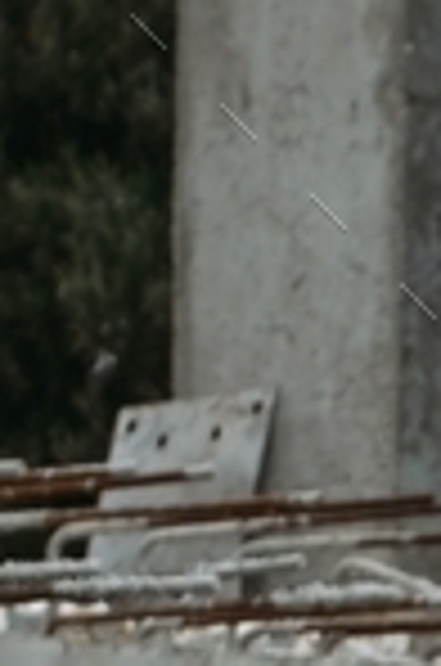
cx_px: -9
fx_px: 5649
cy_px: 1888
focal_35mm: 306
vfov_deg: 6.3
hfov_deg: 4.5
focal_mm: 34.3
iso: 200
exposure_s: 1/250
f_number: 7.1
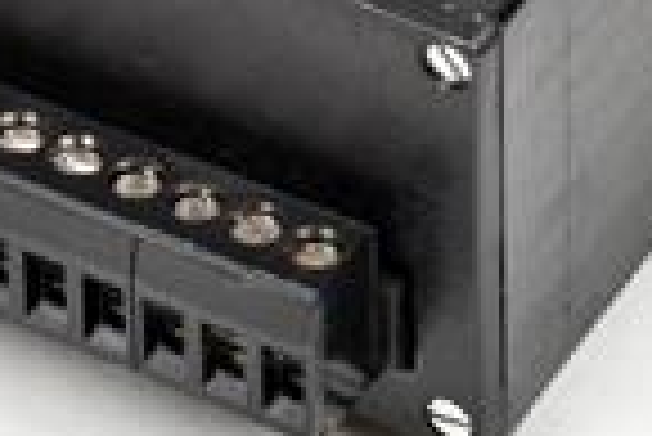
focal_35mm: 341
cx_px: 373
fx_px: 6183
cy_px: -360
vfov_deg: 4.0
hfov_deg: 6.0
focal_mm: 55
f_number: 11
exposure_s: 1/200
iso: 200
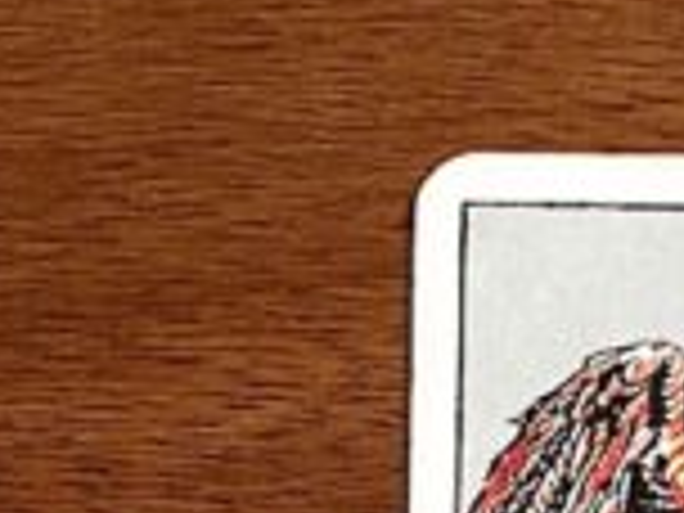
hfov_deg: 14.9
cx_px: 122
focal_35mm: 131
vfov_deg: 10.3
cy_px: 1080
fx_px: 2589
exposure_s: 1/60
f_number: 1.8
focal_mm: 4.25
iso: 320
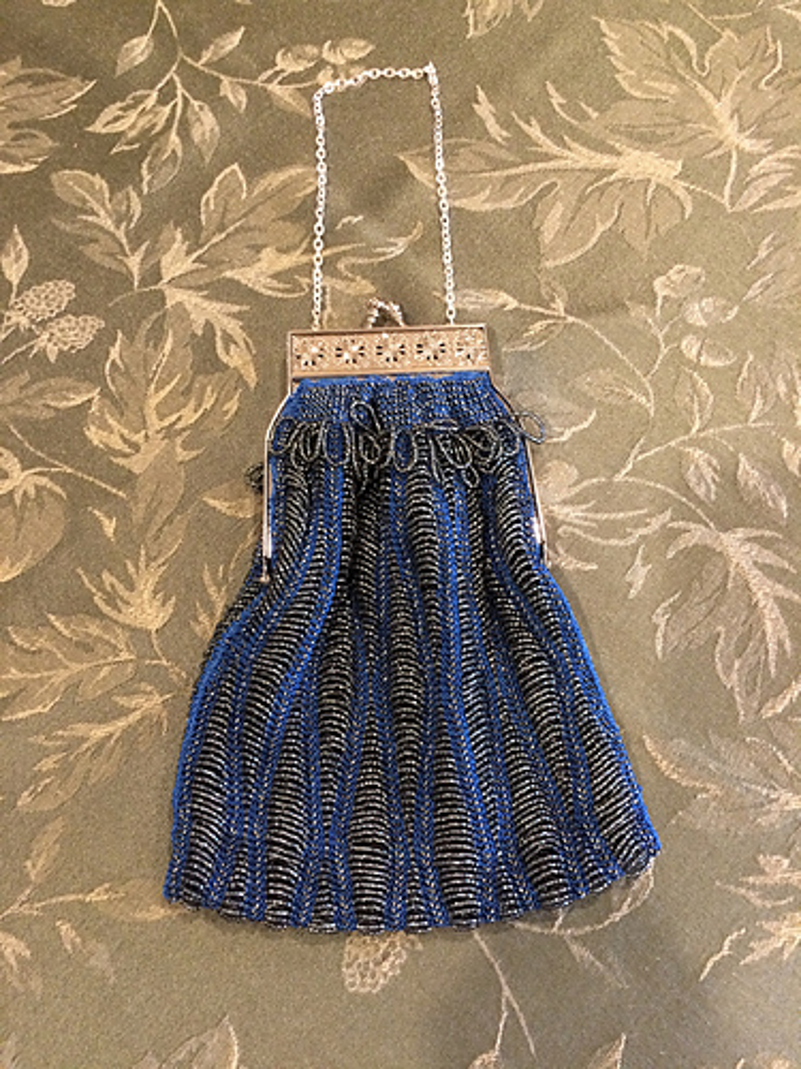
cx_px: 400
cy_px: 534
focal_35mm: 29
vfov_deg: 61.7
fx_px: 895
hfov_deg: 48.2
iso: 320
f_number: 2.2
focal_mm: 4.15
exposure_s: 1/20
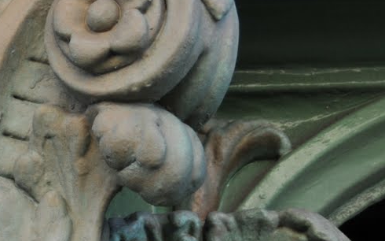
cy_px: 152
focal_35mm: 399
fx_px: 4186
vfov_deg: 3.3
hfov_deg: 5.2
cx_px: -211
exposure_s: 1/125
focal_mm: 80
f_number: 5.6
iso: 200
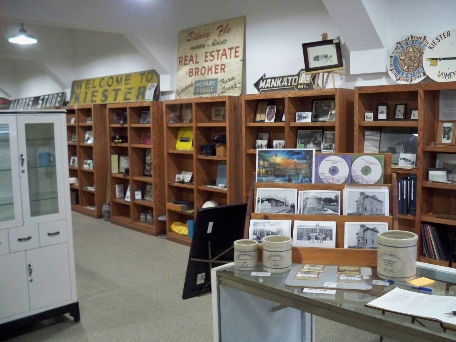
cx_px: 228
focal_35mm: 35
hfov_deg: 52.6
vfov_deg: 40.7
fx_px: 461
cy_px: 171
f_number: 3.1
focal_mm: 6.3
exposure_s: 1/30
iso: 1000
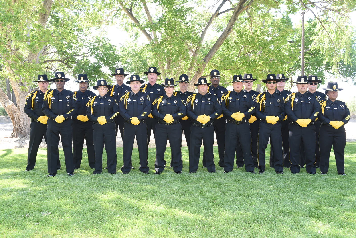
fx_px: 376
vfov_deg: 35.1
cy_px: 119
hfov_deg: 50.7
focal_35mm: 38
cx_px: 178
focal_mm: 38
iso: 1250
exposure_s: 1/200
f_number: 8
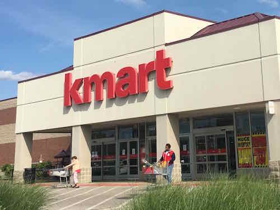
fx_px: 235
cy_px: 105
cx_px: 140
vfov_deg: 48.2
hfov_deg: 61.7
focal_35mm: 29
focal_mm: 4.15
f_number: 2.2
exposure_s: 1/2198
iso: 25
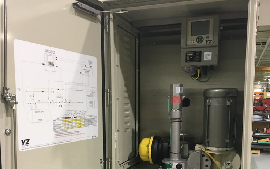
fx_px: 309
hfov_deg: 47.2
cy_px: 139
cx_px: 134
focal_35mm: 42
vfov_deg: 29.7
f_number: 2.2
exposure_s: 1/30
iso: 100
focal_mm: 4.15
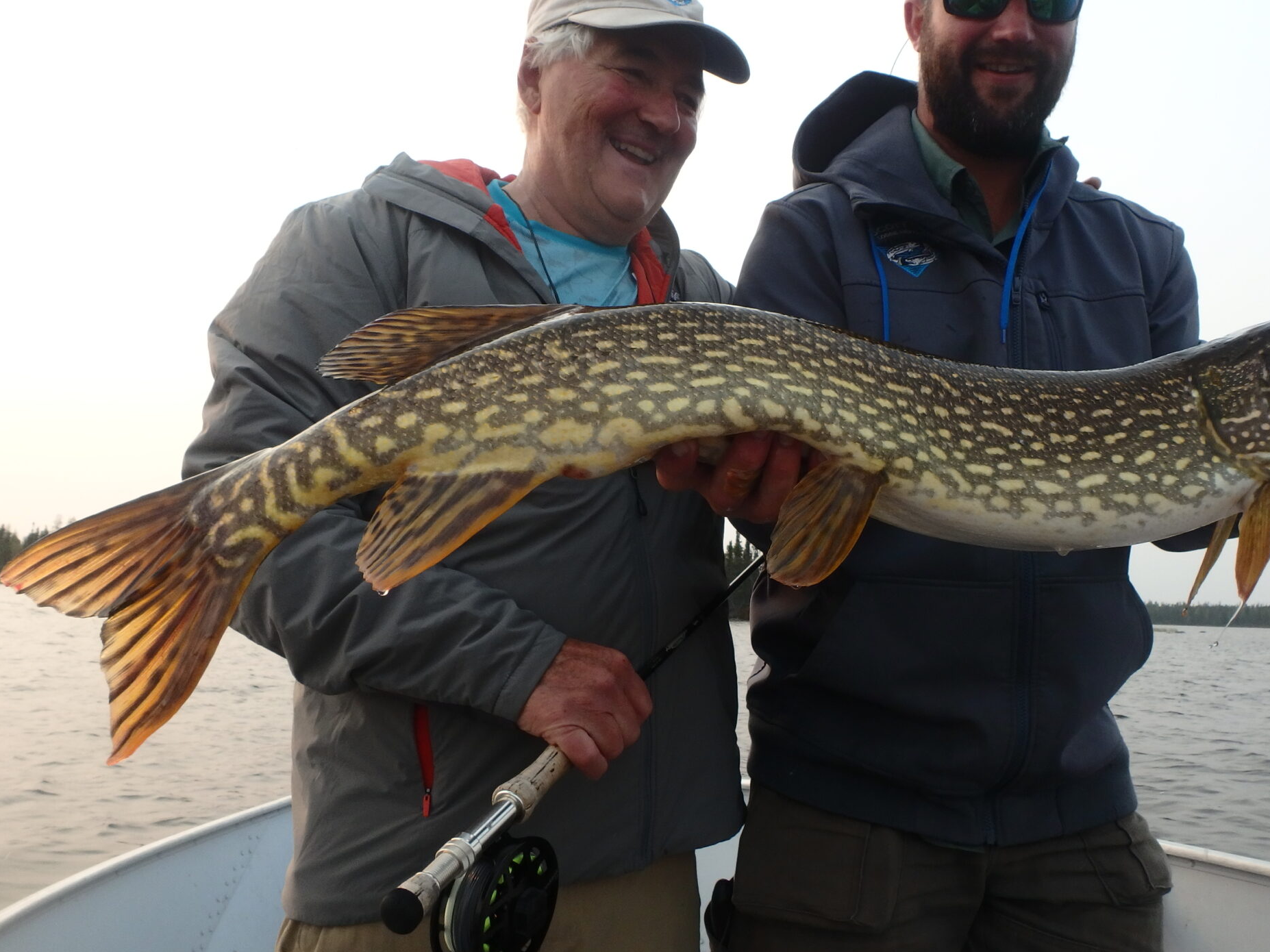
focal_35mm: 29
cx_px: 765
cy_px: 482
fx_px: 1064
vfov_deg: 48.2
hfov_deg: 61.1
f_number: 3.5
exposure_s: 1/250
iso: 125
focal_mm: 3.7
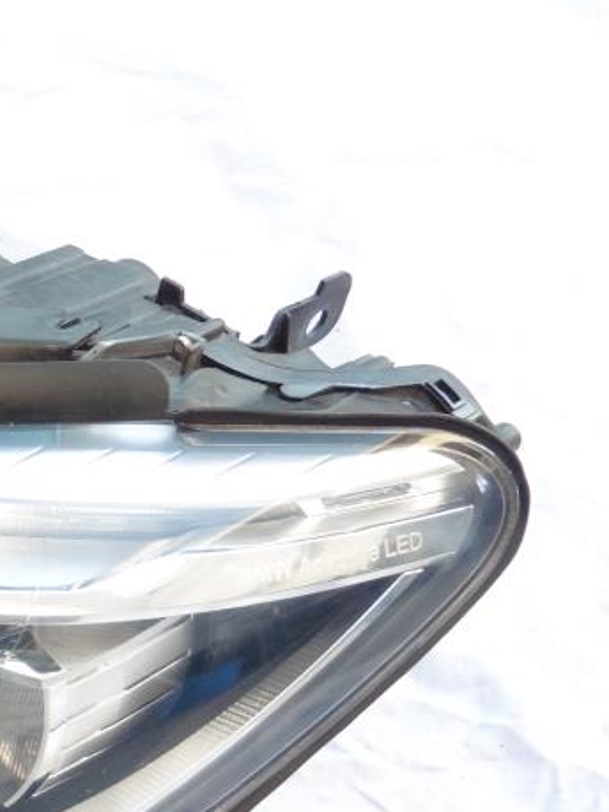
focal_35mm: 67
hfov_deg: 19.3
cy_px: 646
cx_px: -296
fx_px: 1572
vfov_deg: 28.4
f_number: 3.6
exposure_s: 1/60
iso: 160
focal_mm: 5.4
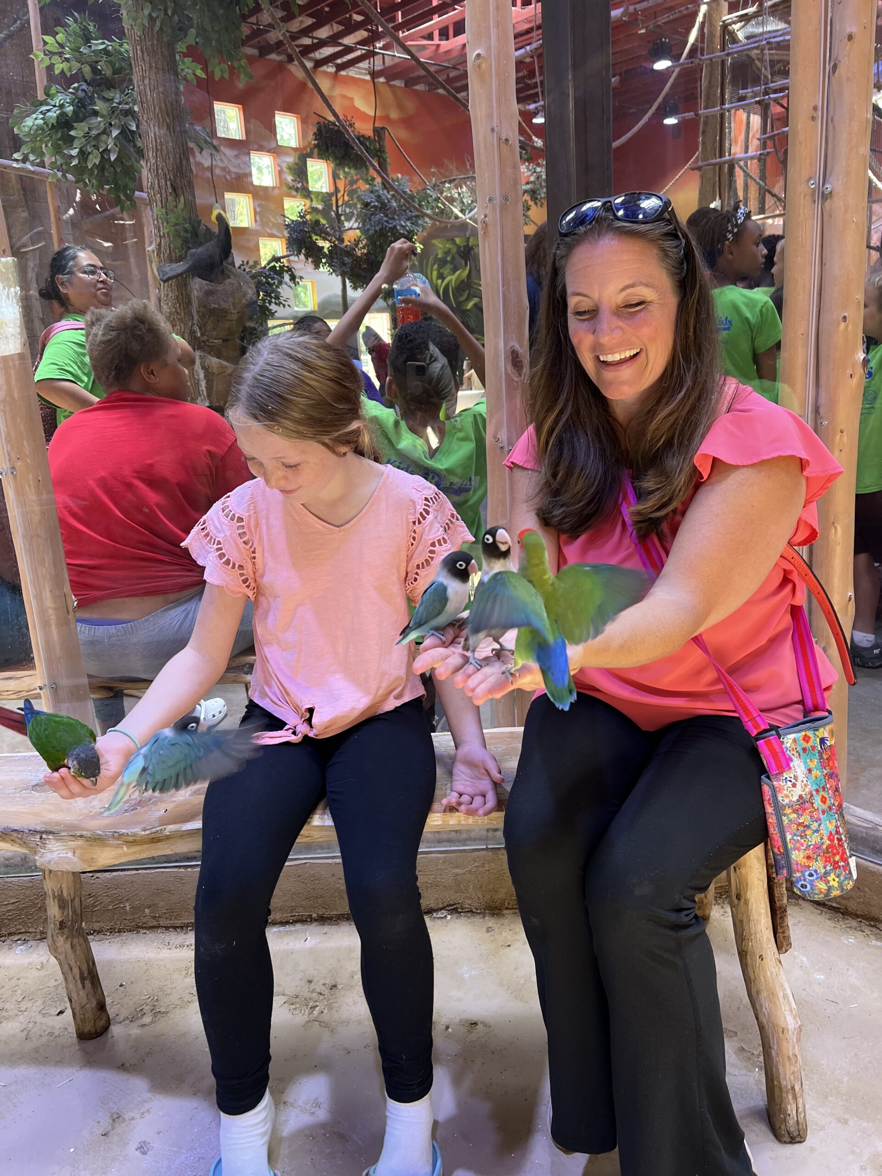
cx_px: 441
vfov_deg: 67.3
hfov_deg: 53.1
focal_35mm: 26
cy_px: 588
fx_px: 883
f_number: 1.5
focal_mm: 5.7
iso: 100
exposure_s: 1/121
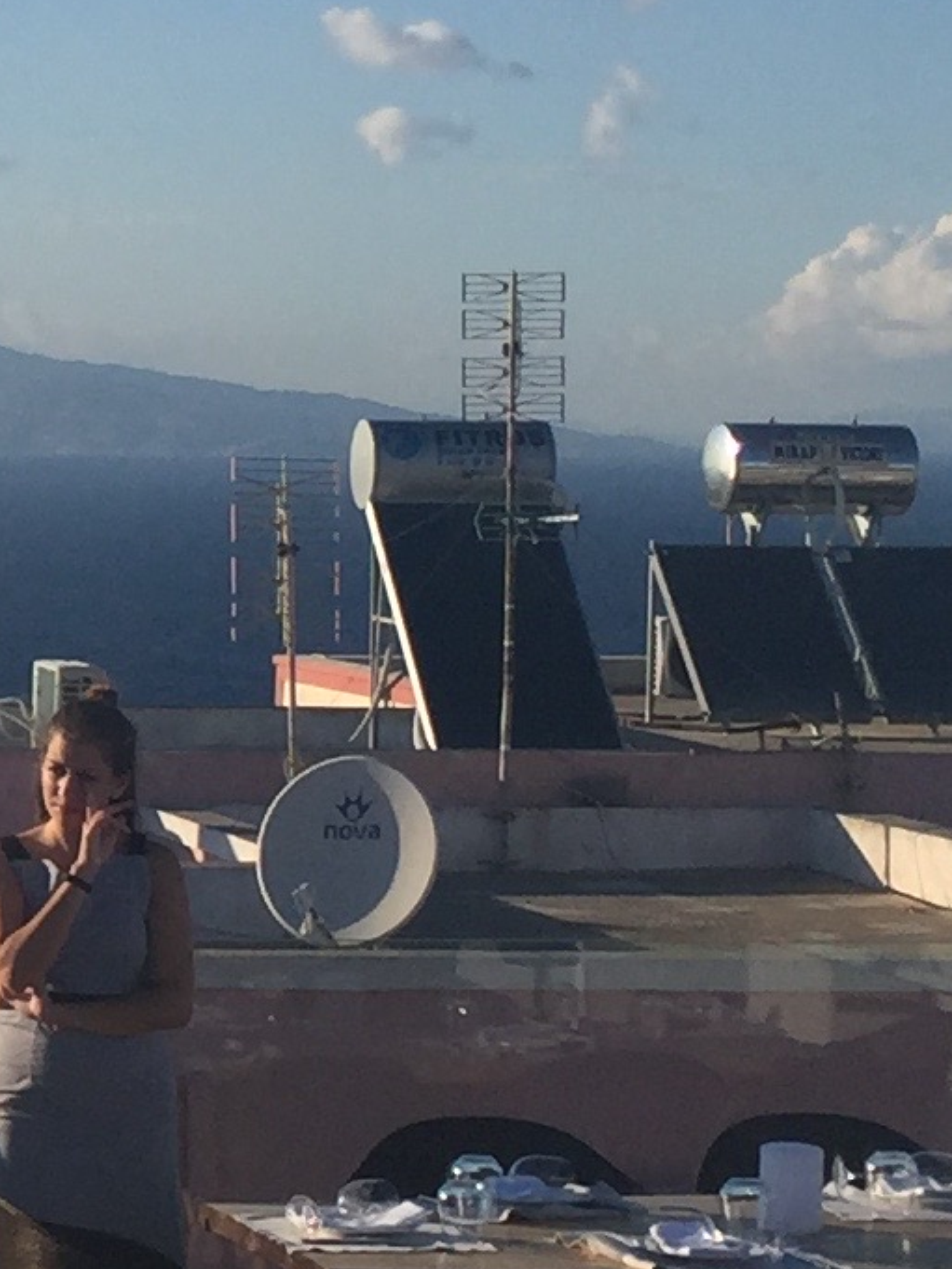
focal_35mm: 139
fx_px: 5095
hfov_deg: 10.0
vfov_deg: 14.2
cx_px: -881
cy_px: 734
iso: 32
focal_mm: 4.15
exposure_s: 1/2825
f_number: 2.2
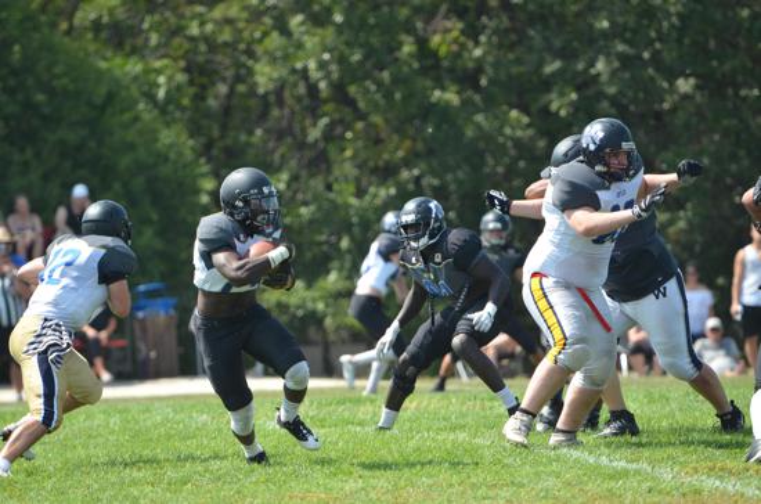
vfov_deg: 4.9
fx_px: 5852
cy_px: 252
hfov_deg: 7.4
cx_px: 380
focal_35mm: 278
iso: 800
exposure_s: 1/6400
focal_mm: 185
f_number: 2.8
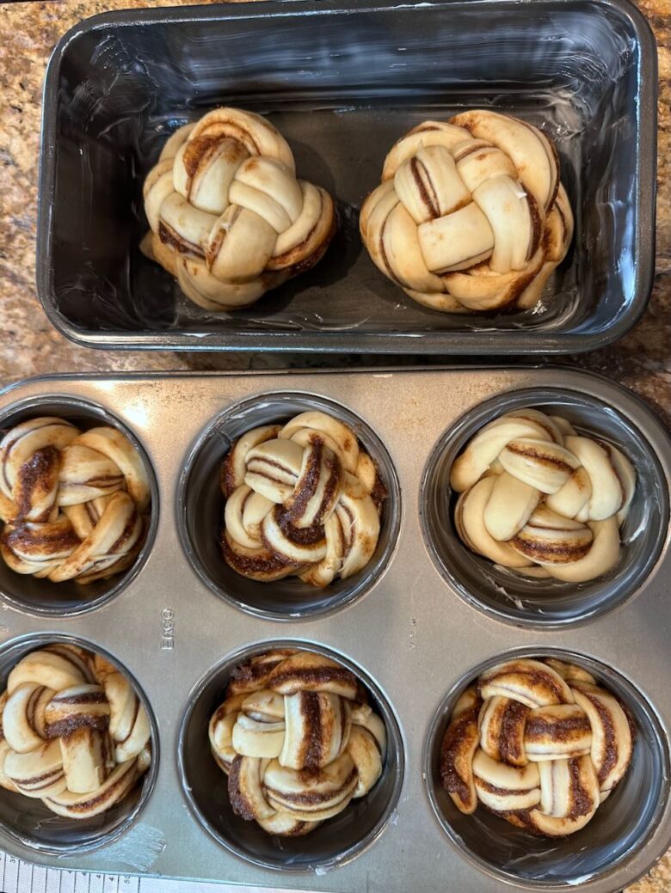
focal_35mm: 24
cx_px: 336
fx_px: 620
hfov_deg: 56.8
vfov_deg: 71.6
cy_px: 446
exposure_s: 1/60
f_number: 1.78
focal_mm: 6.86
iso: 250
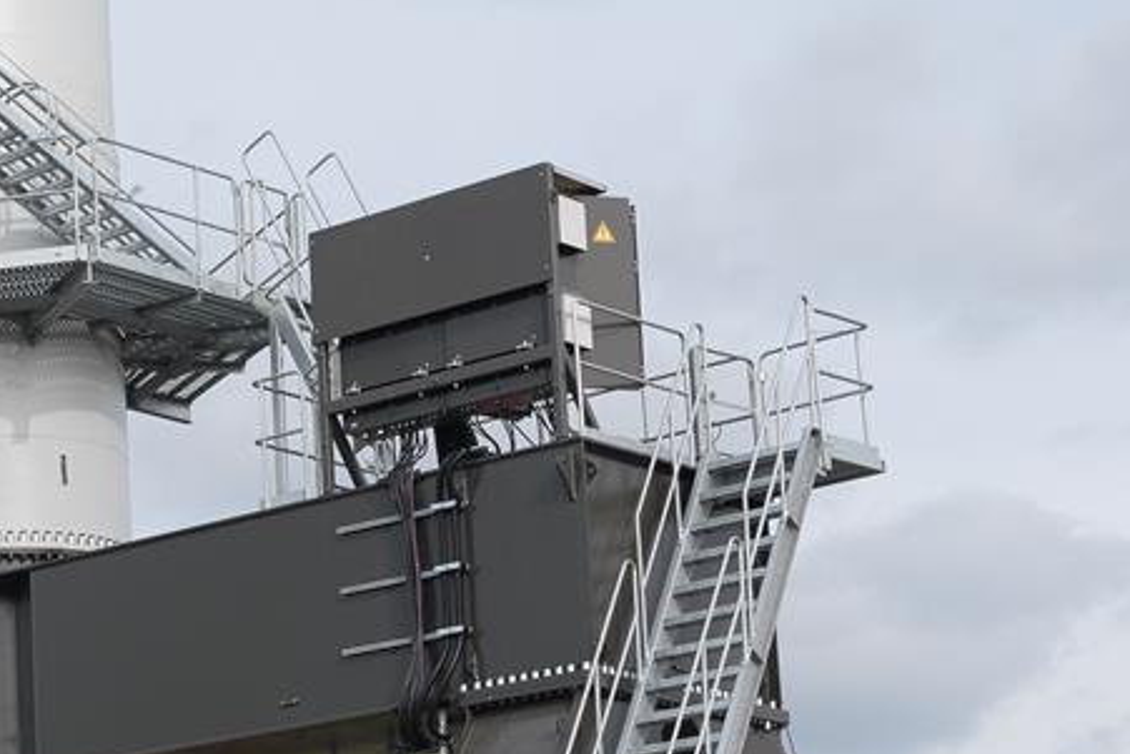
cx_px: -525
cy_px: 772
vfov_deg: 11.1
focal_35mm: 122
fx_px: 3830
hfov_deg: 15.6
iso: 100
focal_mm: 34
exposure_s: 1/160
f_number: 9
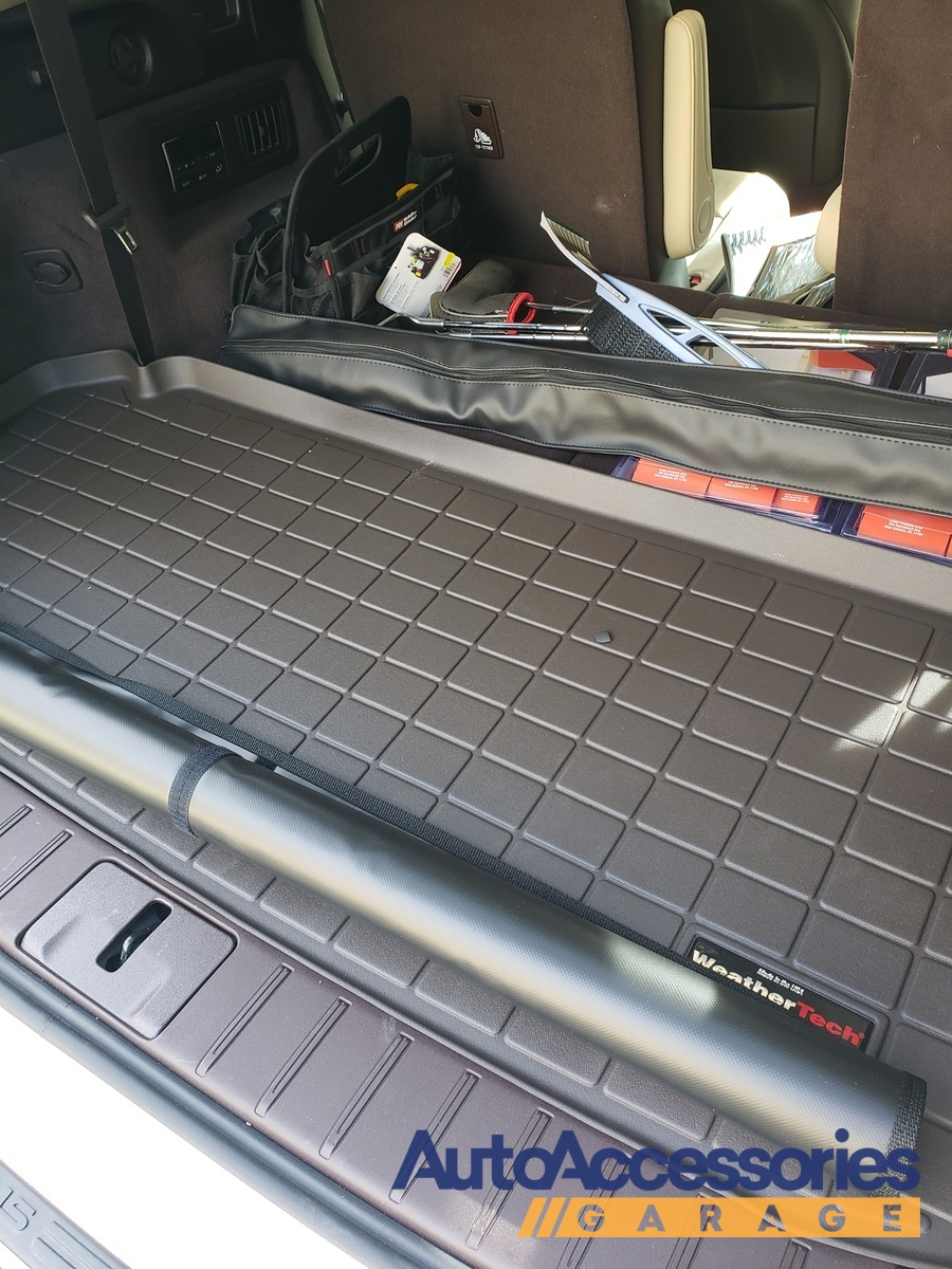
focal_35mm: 26
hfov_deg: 53.1
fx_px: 953
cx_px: 476
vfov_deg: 67.3
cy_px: 634
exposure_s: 1/60
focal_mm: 4.3
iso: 125
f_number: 2.4
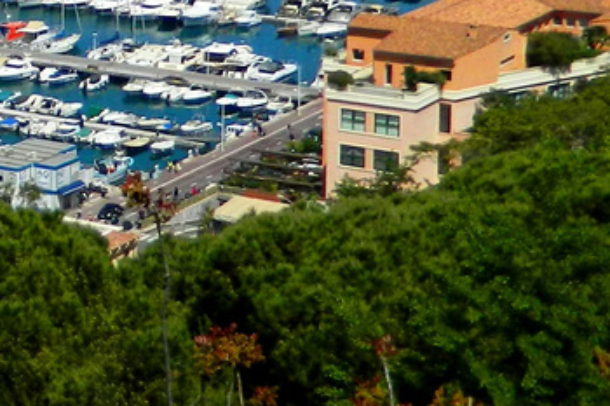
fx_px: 1812
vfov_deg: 12.4
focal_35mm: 107
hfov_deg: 16.3
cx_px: -471
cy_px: -124
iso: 80
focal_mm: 4.5
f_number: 8.7
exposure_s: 1/320
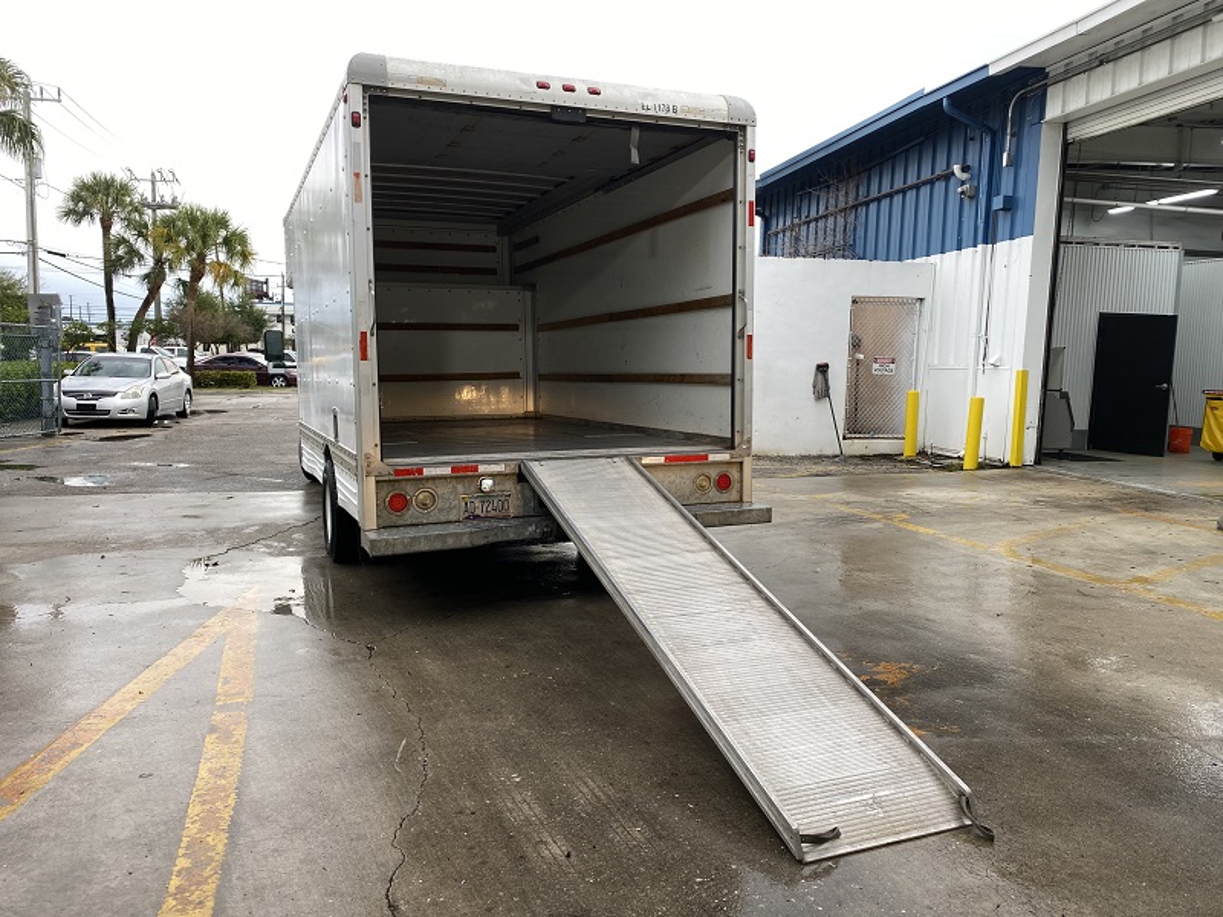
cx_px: 612
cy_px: 458
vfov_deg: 53.1
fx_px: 919
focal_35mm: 26
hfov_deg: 67.3
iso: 32
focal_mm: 4.25
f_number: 1.8
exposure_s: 1/121
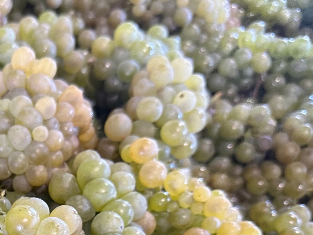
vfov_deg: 22.2
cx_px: -11
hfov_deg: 29.3
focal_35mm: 61
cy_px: 282
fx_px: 552
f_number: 1.78
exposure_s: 1/60
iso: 500
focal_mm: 6.86
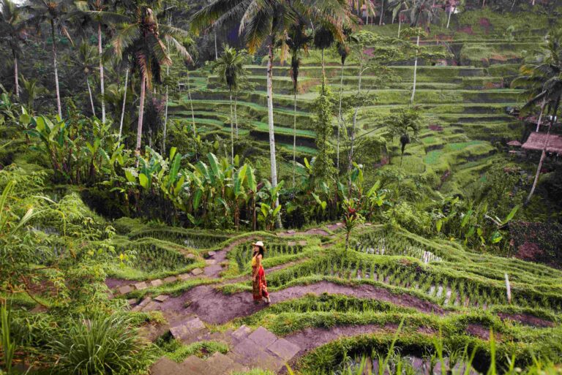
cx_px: 281
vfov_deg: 53.2
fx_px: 375
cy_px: 188
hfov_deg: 73.7
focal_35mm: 24
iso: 250
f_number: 3.5
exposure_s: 1/160
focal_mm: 24
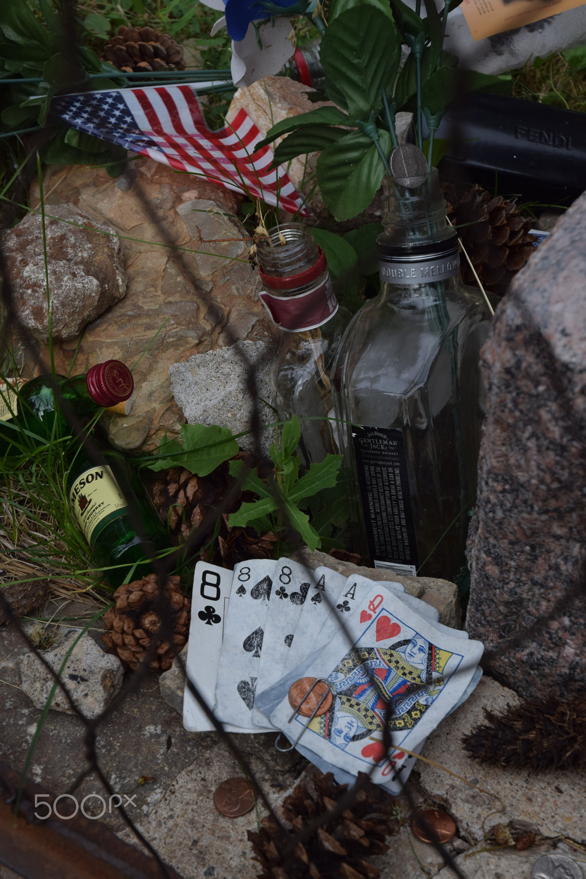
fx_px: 1685
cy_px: 440
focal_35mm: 69
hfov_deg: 19.7
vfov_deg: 29.2
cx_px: 293
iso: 200
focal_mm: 46
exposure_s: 1/320
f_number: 9
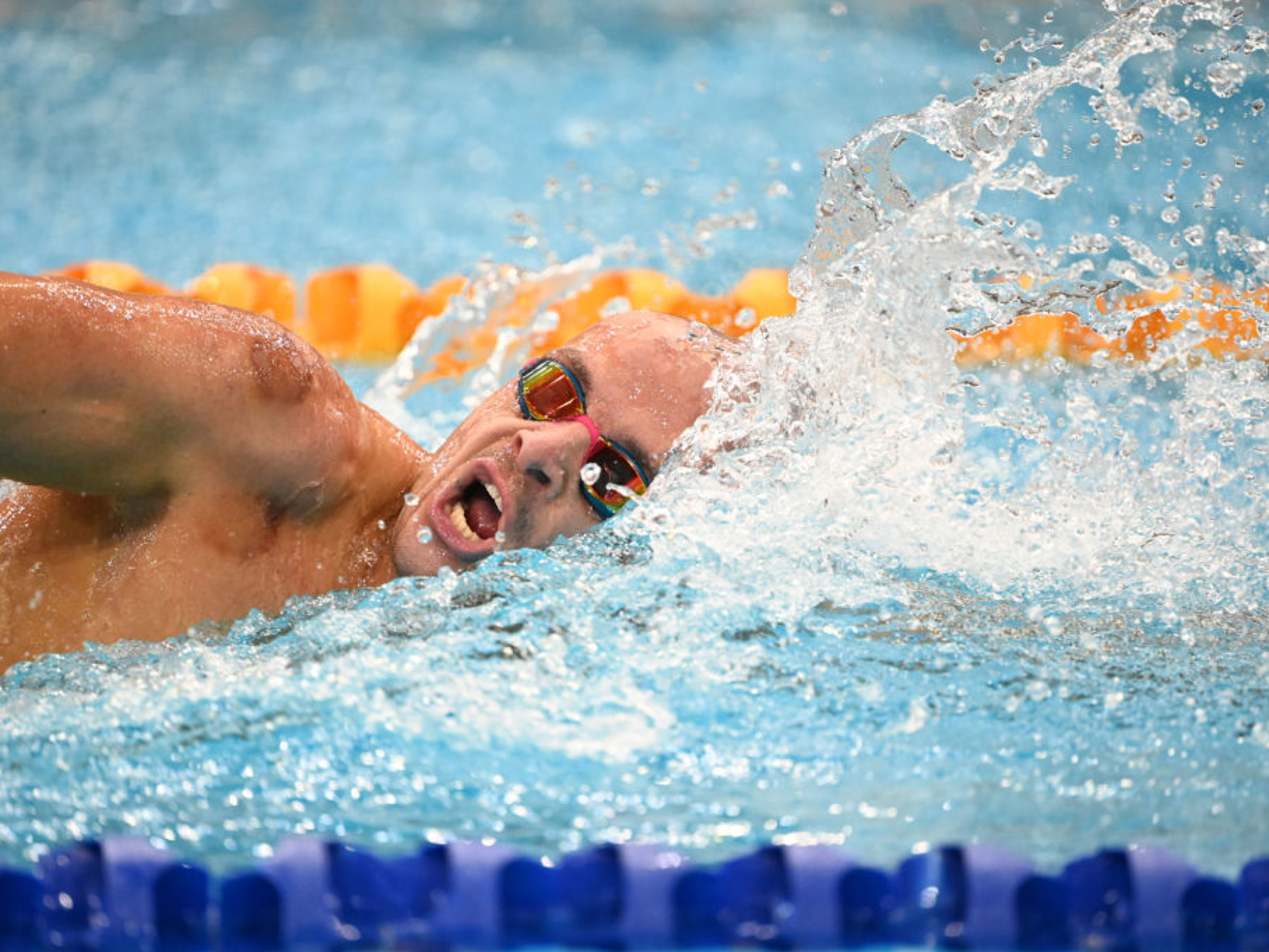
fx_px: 15910
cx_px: 595
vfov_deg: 3.4
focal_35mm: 434
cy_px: 476
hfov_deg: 4.6
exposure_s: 1/2000
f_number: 4
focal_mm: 400
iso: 6400
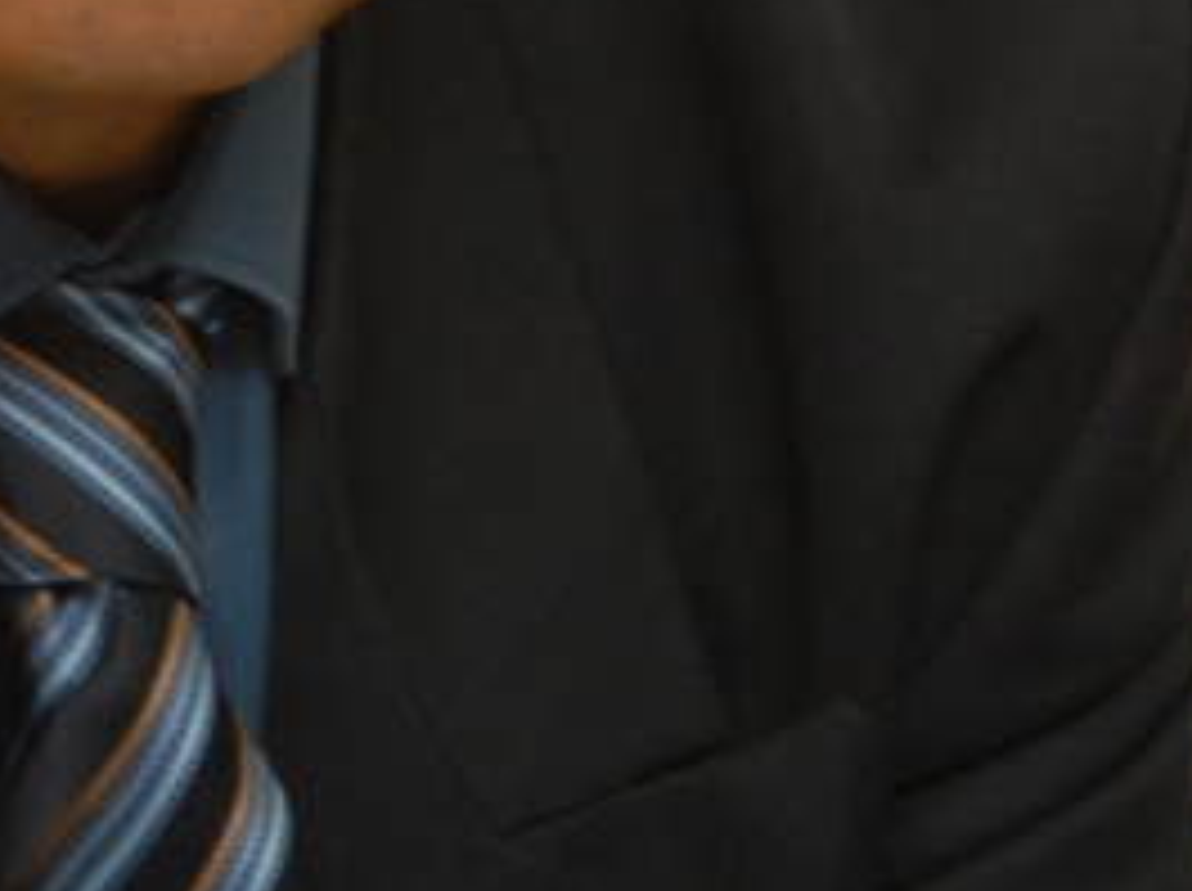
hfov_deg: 4.3
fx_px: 15765
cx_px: 13
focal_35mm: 458
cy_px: -243
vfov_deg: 3.2
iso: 500
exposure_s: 1/80
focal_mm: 105
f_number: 5.6
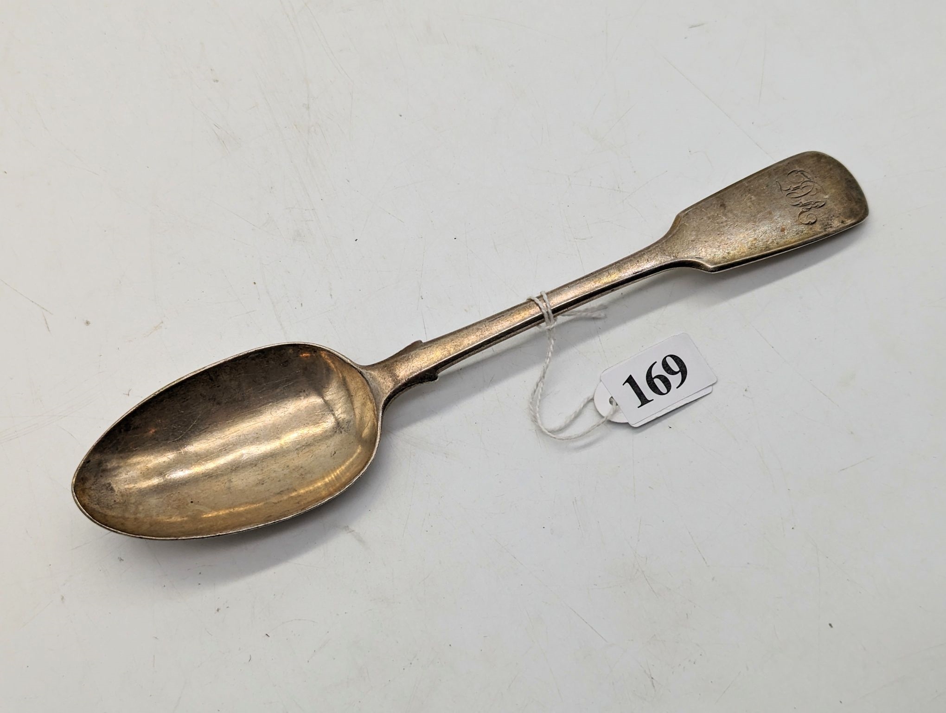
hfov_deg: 39.6
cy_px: 356
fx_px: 1314
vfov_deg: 30.3
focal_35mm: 48
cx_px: 473
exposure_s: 1/487
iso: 41
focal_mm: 6.81
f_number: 1.85
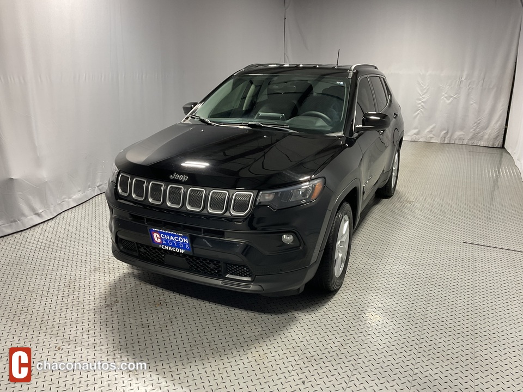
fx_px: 438
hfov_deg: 61.7
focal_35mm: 29
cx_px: 262
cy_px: 196
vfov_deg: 48.2
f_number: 1.8
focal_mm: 3
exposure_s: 1/60
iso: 50
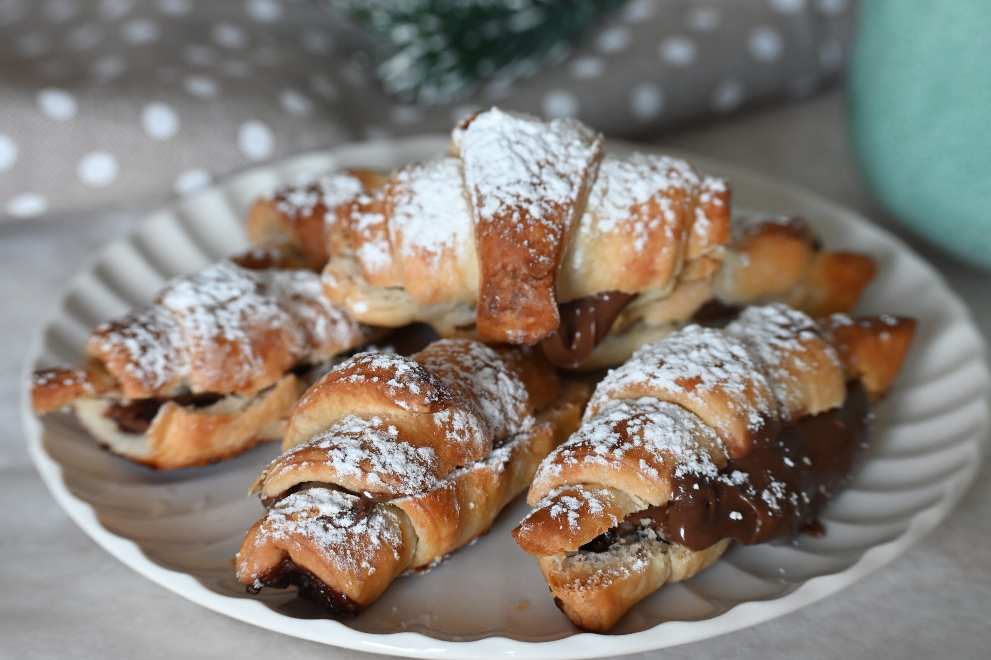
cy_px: 330
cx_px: 496
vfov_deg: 14.1
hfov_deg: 21.0
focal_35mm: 97
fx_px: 2669
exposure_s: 1/8
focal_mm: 65
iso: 640
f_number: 7.1
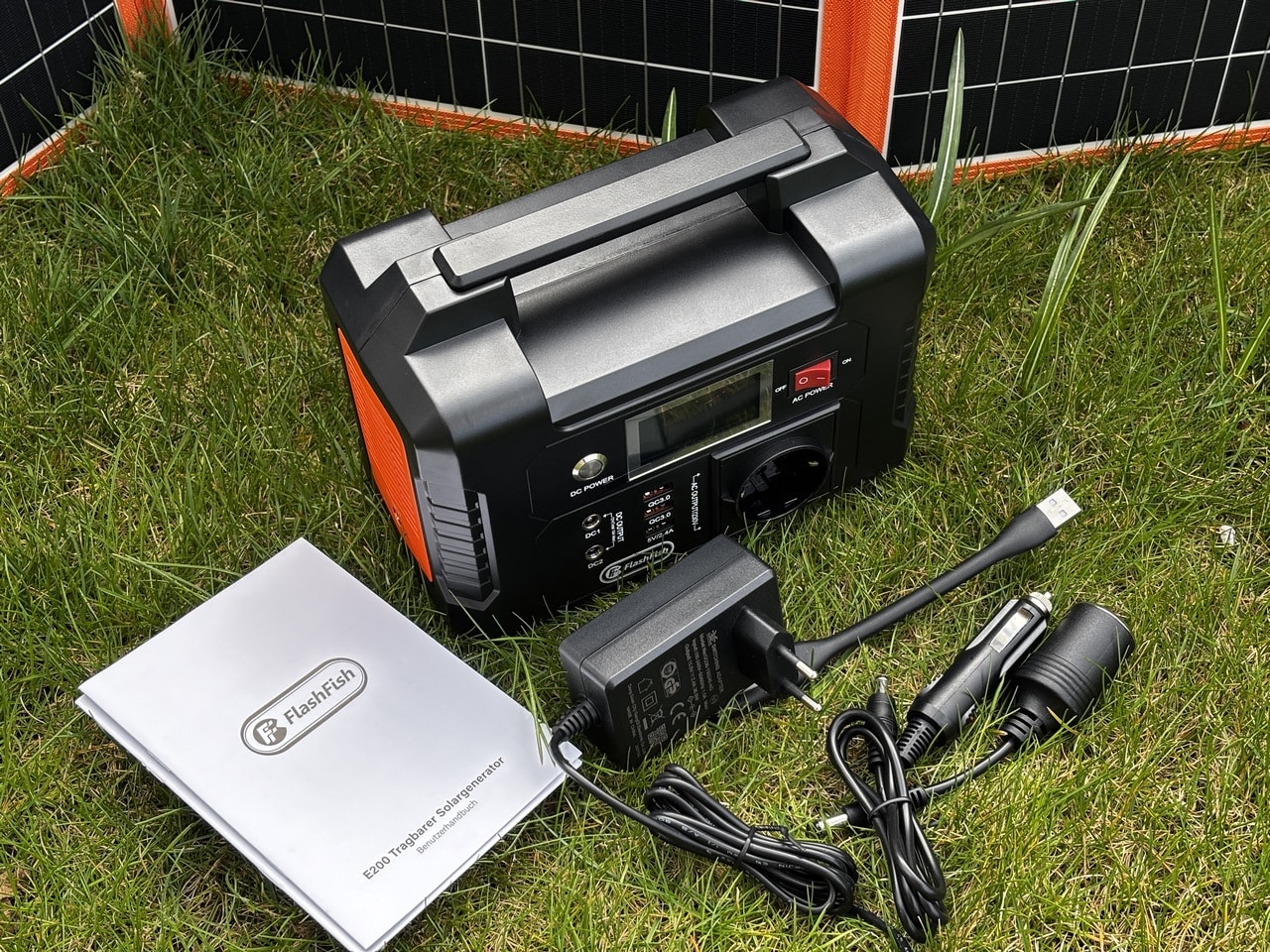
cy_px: 476
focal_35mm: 52
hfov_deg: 36.8
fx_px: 1908
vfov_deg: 28.0
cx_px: 635
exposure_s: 1/250
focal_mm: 5.96
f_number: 1.6
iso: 32
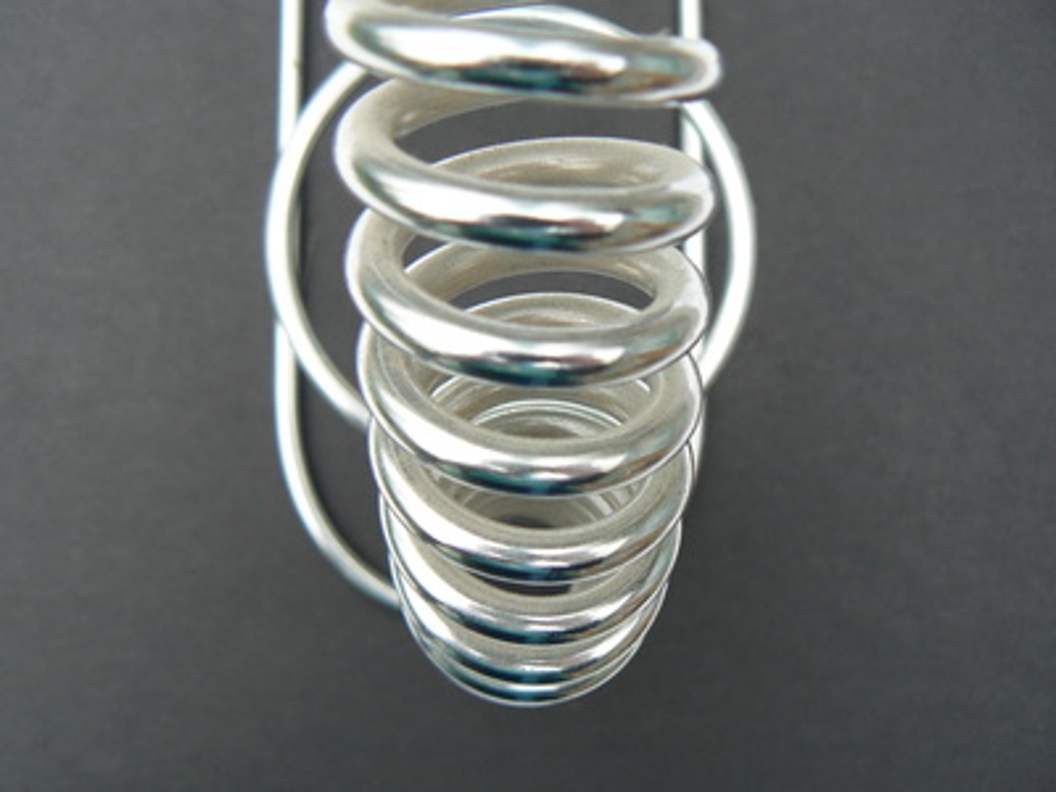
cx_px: 528
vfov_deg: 39.7
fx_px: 1098
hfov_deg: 51.4
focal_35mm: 36
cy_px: 396
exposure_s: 1/100
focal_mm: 6
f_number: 4
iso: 80
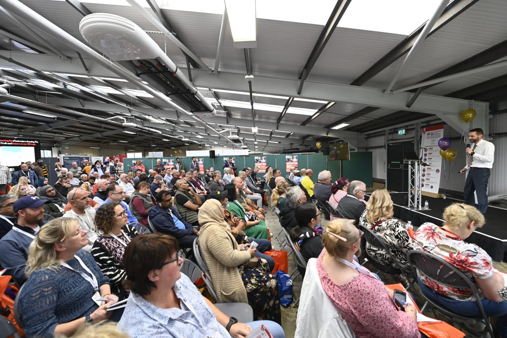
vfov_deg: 81.2
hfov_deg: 104.3
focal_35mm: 14
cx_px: 254
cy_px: 169
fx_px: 197
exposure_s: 1/160
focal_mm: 14
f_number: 5.6
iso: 900
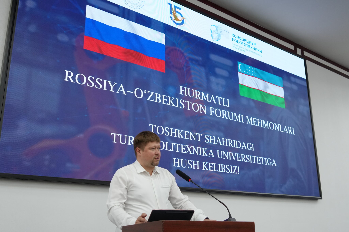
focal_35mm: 36
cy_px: 116
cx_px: 174
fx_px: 349
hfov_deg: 53.1
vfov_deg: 36.9
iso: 1000
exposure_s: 1/160
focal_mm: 24
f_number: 4
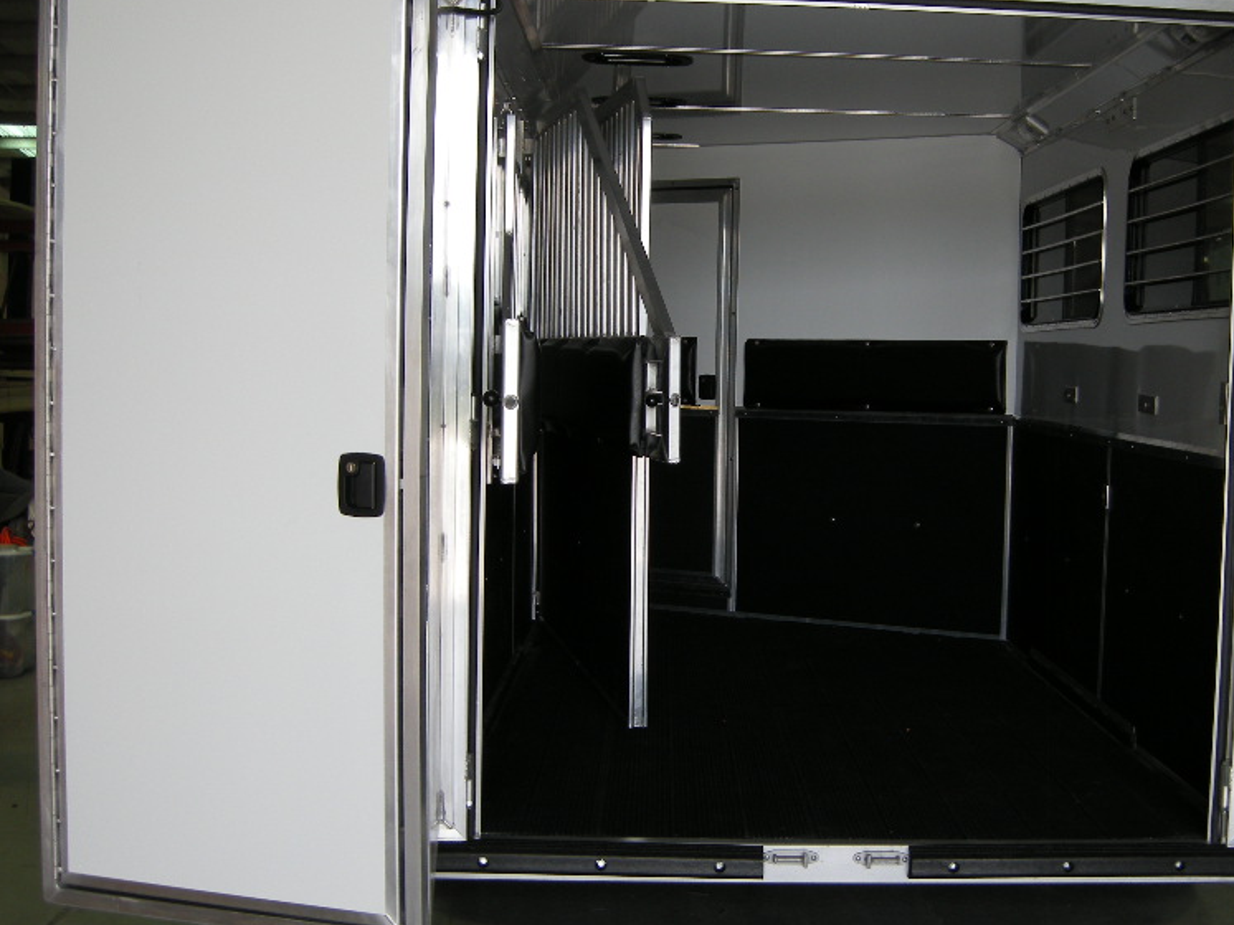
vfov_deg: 30.3
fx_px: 1711
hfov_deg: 39.4
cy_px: 477
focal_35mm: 48
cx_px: 780
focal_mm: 7.5
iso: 64
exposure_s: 1/67.6
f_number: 3
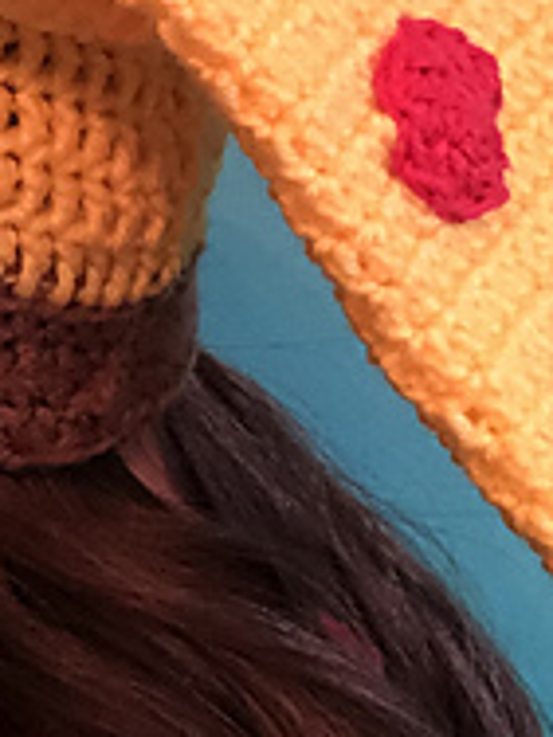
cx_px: 6
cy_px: 12
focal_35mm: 109
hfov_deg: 13.4
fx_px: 2322
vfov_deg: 17.6
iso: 320
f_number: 2.2
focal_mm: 2.87
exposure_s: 1/40
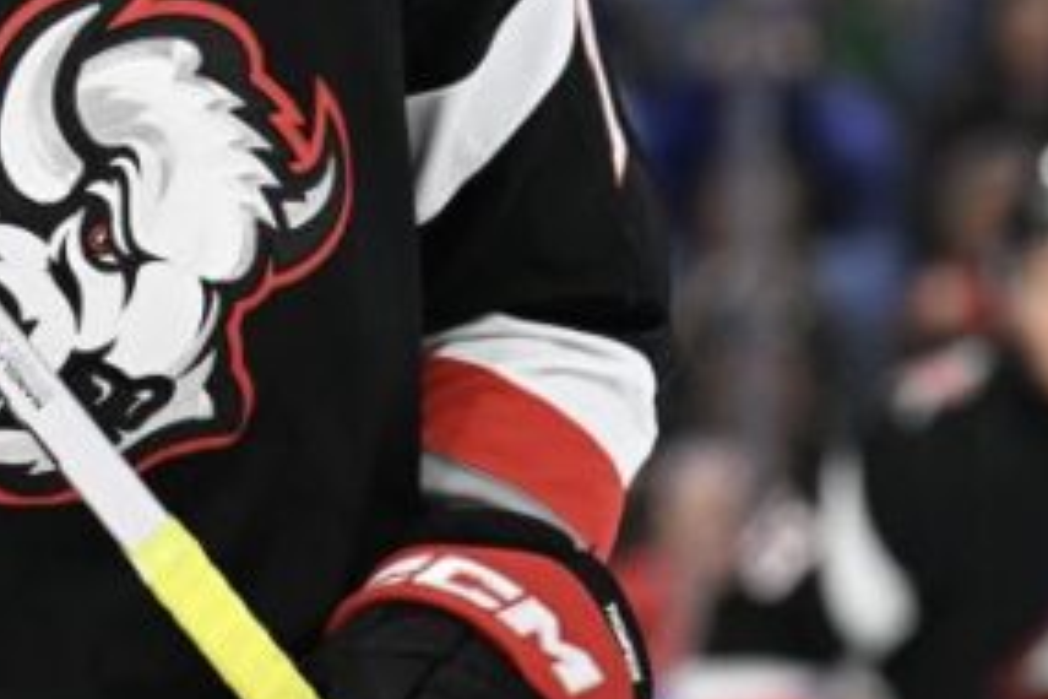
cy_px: 40
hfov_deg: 5.1
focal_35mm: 404
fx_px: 11760
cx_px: -37
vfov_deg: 3.4
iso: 3200
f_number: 3.5
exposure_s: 1/1600
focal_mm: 150
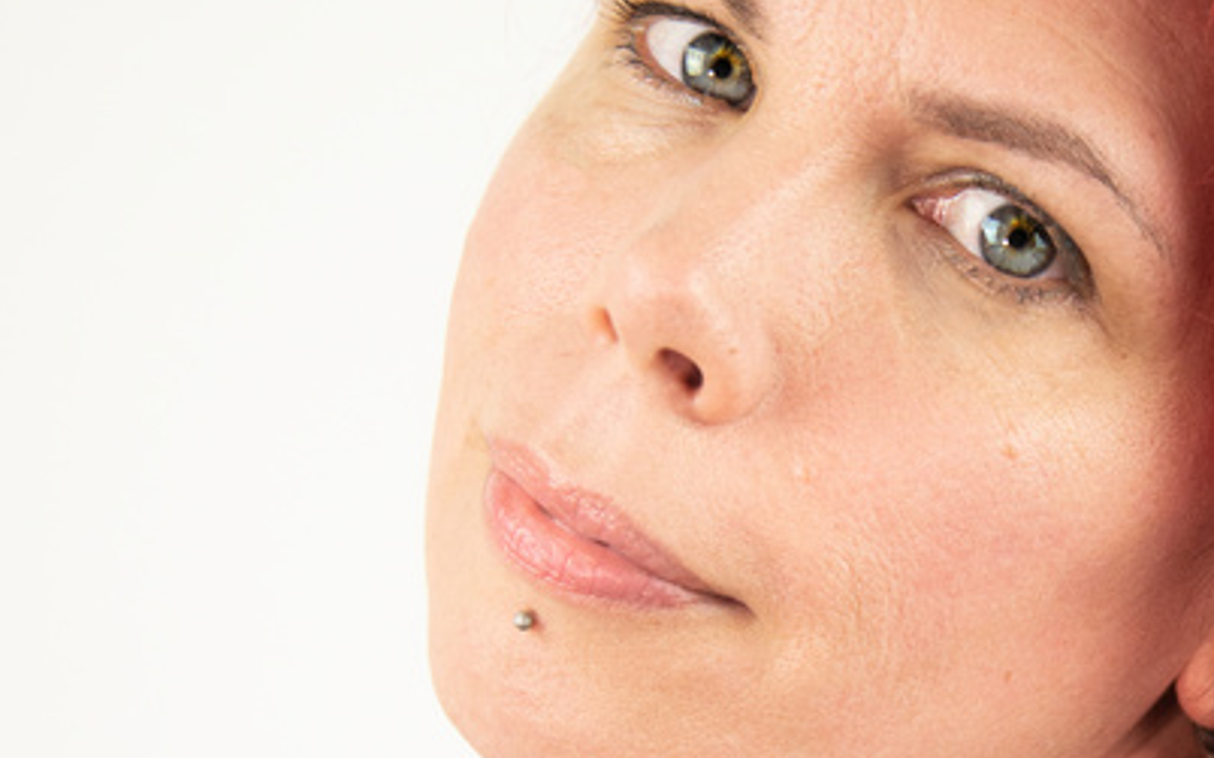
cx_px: 989
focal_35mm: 159
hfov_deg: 13.1
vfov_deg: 8.2
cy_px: 776
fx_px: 5259
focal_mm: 58
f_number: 4.5
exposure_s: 1/160
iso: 800
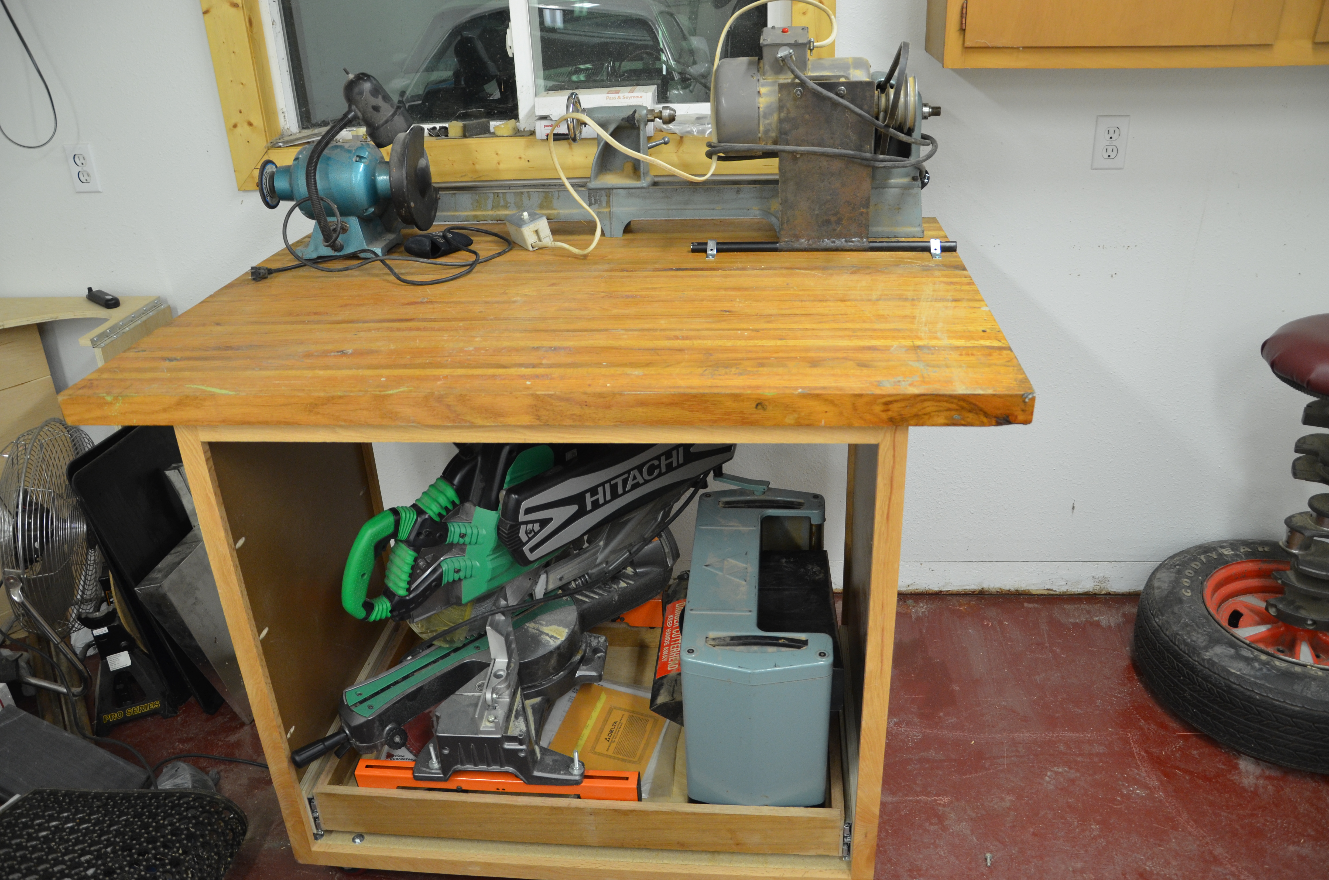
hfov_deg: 67.5
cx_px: 664
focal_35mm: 27
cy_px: 440
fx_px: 995
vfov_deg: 47.7
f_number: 3.5
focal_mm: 18
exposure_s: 1/50
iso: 800
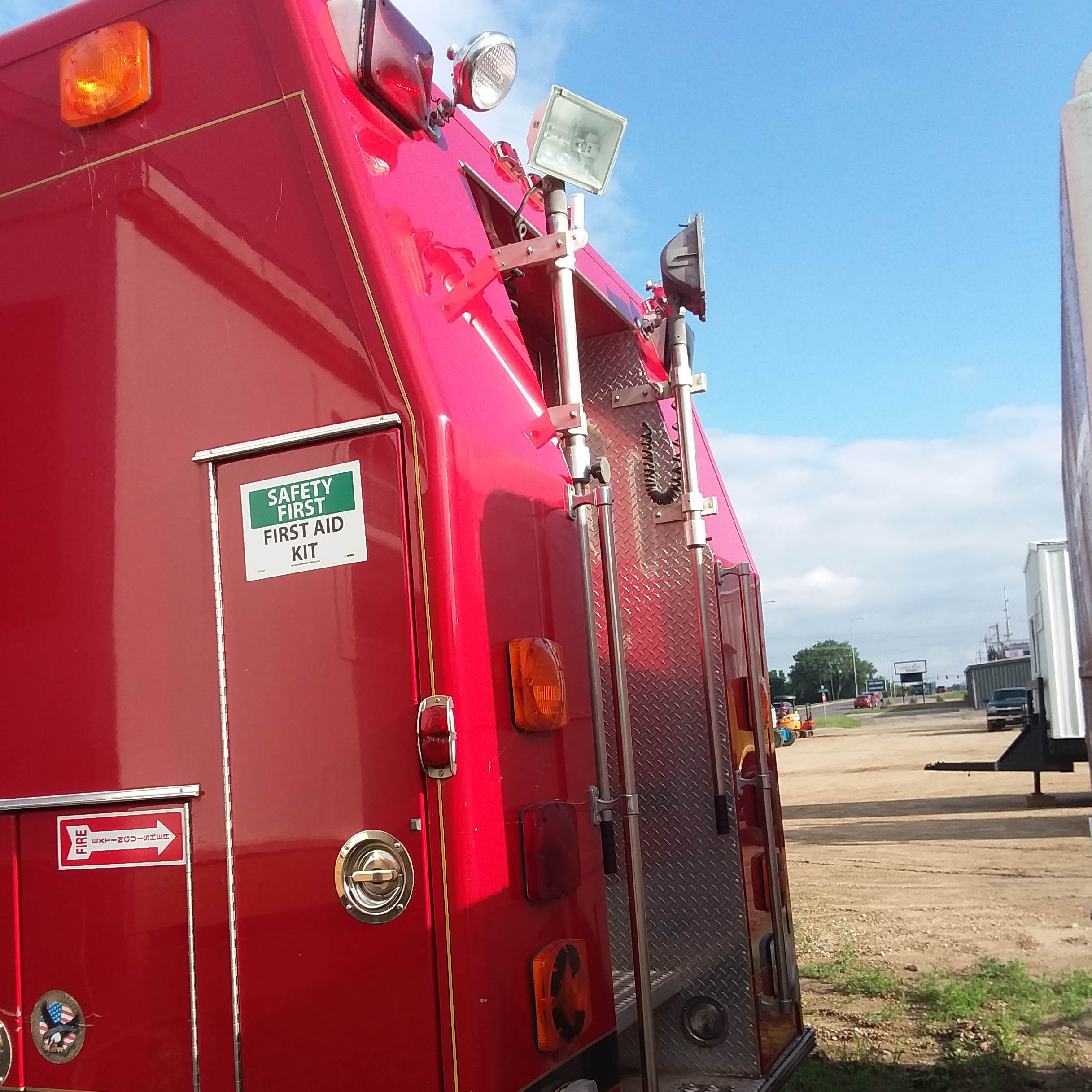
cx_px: 549
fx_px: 1142
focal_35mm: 32
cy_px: 632
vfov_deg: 50.9
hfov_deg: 51.1
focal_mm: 2.91
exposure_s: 1/878
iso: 50
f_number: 1.9
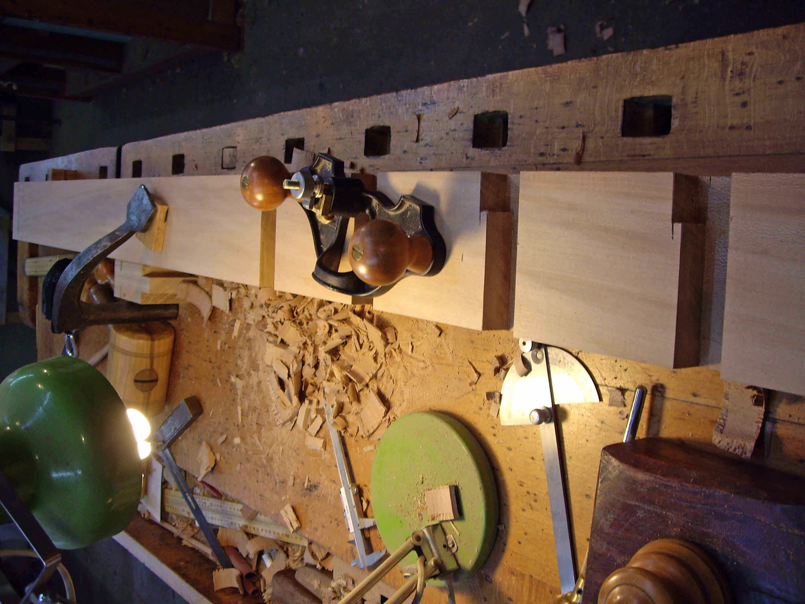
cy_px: 302
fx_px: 884
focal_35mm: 38
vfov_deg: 37.7
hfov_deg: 49.0
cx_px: 402
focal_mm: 6.2
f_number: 2.7
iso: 100
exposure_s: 1/50
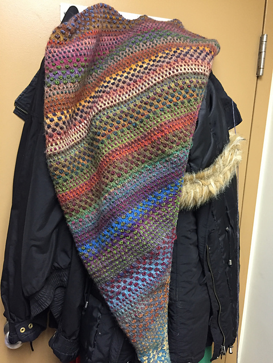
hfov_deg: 48.2
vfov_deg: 61.7
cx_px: 136
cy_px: 182
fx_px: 305
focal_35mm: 29
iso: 200
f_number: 2.2
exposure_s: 1/30
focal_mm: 4.15
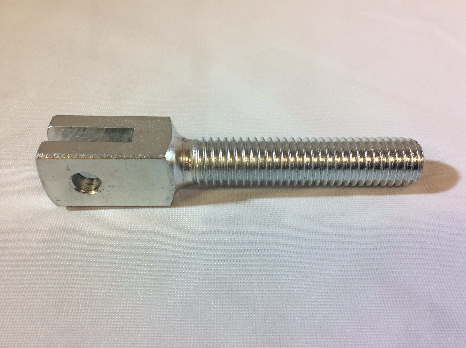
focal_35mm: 32
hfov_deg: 56.9
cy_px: 174
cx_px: 233
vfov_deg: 44.1
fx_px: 430
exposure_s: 1/60
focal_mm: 3.3
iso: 50
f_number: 2.4
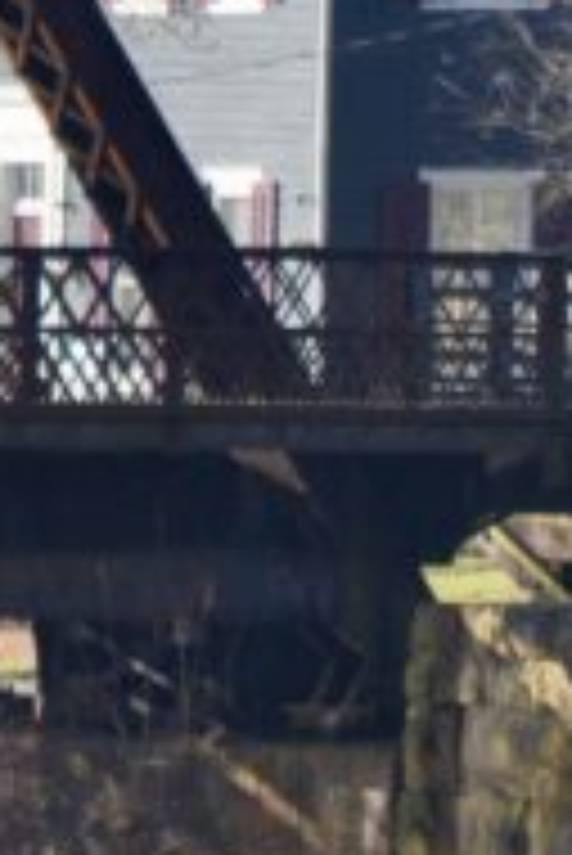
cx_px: 83
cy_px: -234
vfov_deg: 1.2
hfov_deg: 0.8
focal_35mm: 1664
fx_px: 39584
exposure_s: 1/640
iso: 250
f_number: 6.3
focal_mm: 280
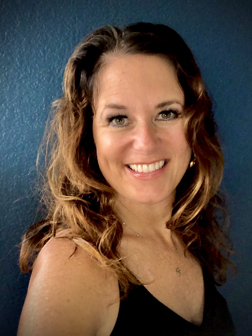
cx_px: 130
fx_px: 320
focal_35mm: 33
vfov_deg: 55.4
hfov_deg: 42.9
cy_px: 167
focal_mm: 2.87
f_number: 2.2
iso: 200
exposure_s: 1/60
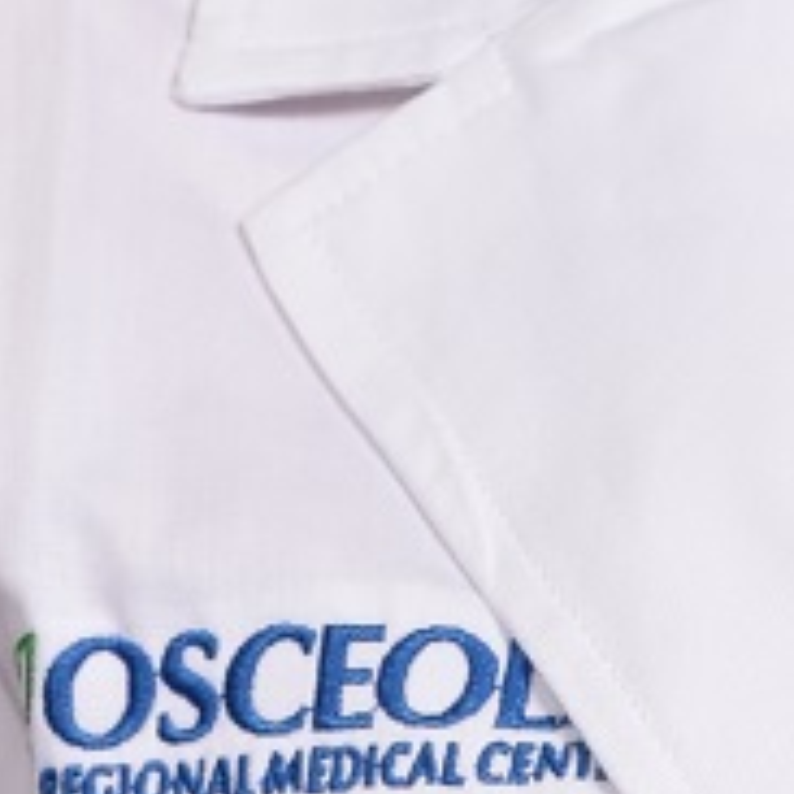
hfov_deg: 1.4
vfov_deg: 1.4
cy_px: -712
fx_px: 33399
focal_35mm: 1287
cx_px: 1297
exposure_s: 1/125
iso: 250
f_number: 6.3
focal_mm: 185
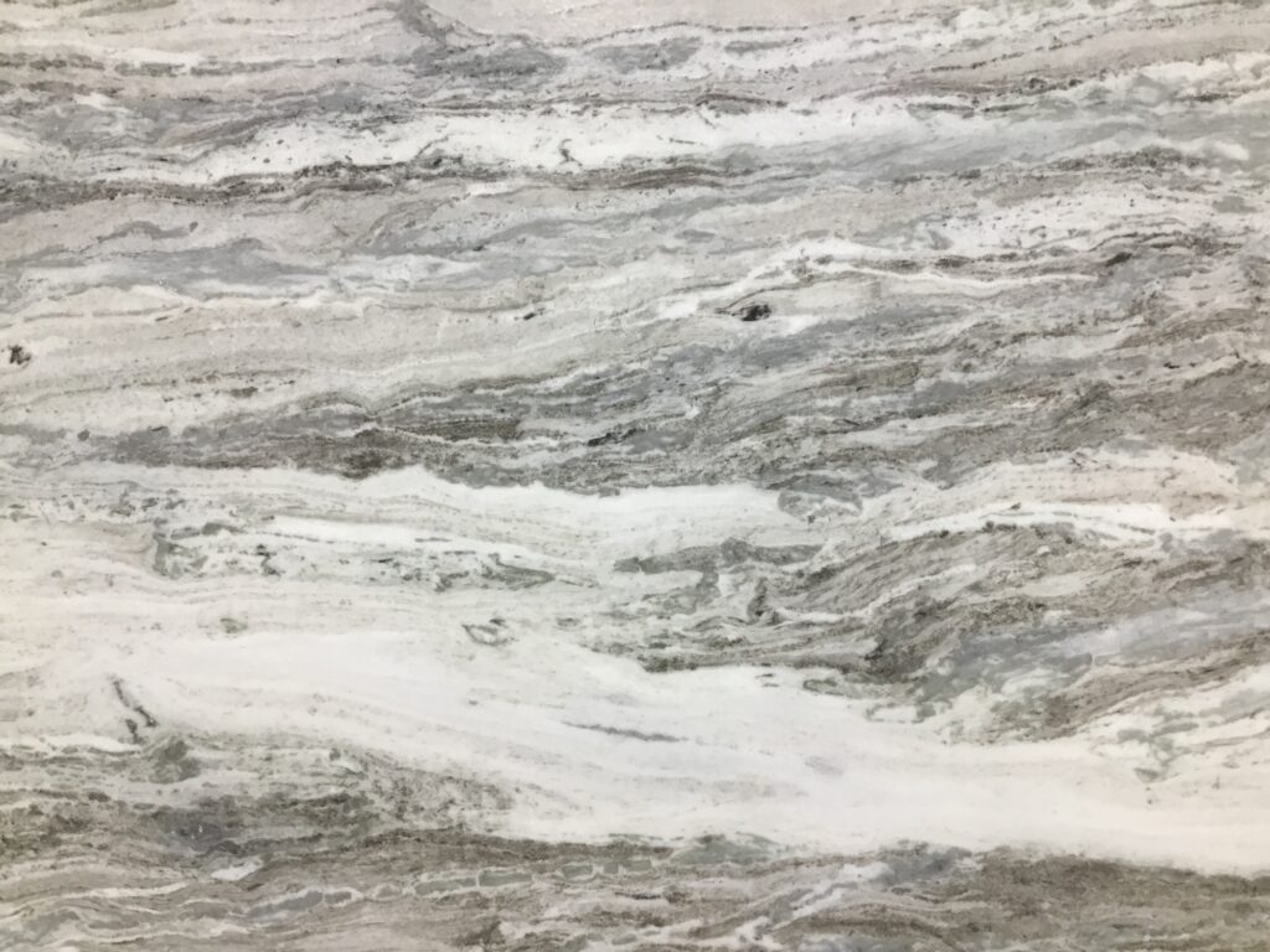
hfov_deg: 58.4
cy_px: 476
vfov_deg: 45.4
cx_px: 635
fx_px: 1137
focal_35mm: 31
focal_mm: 3.3
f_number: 2.4
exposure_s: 1/30
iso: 25
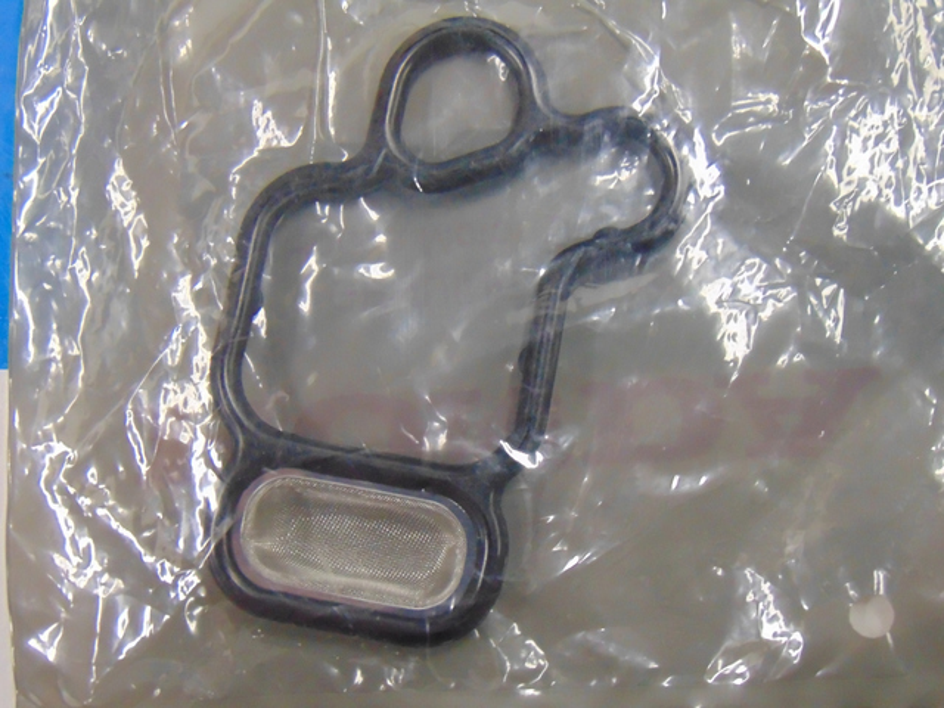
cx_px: 472
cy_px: 354
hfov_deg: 32.2
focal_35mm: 60
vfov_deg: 24.4
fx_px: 1636
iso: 640
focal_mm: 10.8
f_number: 3.6
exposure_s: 1/50
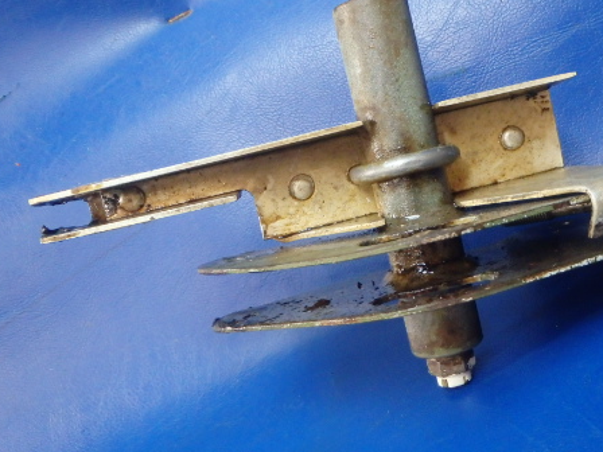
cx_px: 411
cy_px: 214
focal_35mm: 40
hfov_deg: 45.9
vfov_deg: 35.9
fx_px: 697
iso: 800
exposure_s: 1/40
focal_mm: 5
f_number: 3.9
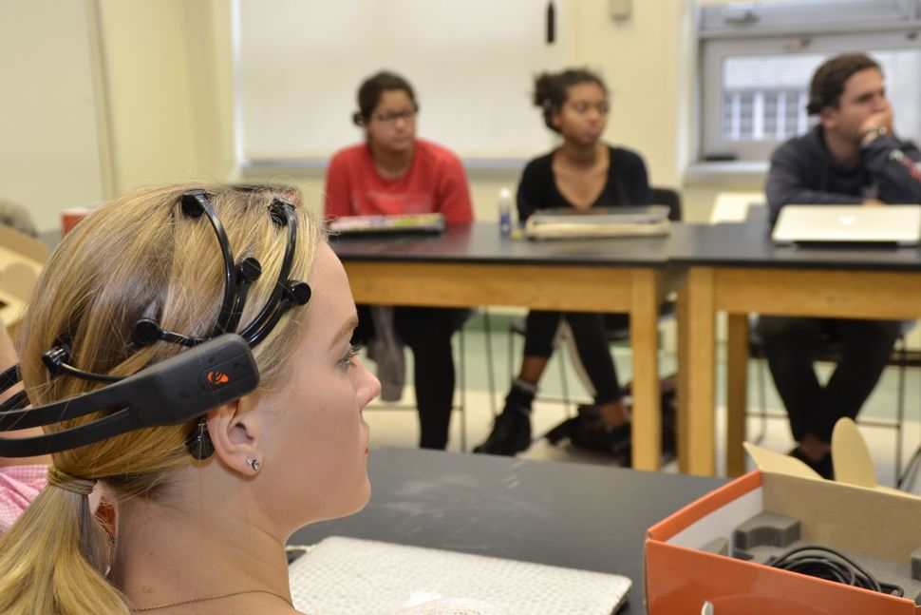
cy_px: 308
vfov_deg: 25.8
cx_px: 460
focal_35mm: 52
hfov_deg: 37.8
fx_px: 1343
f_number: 7.1
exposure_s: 1/60
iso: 900
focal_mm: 35
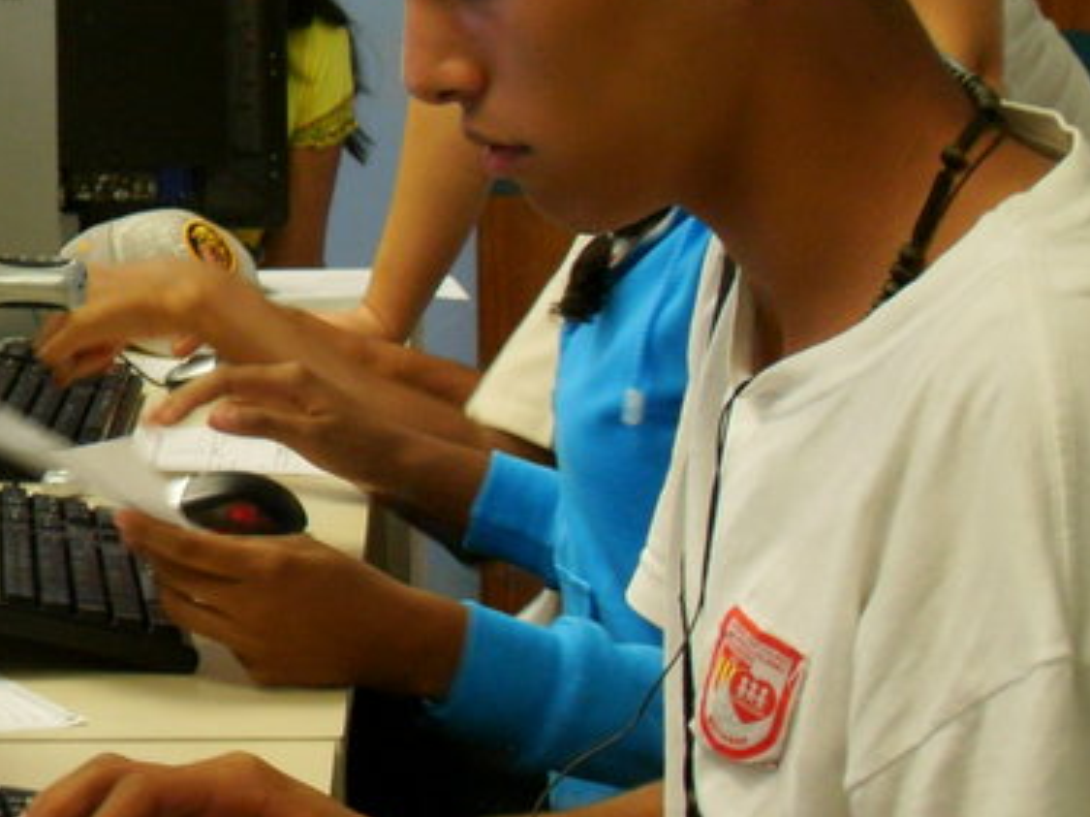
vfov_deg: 9.2
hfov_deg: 12.2
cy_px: 355
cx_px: 218
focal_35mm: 161
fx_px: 5068
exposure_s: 1/10
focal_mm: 10.1
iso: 100
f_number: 3.7
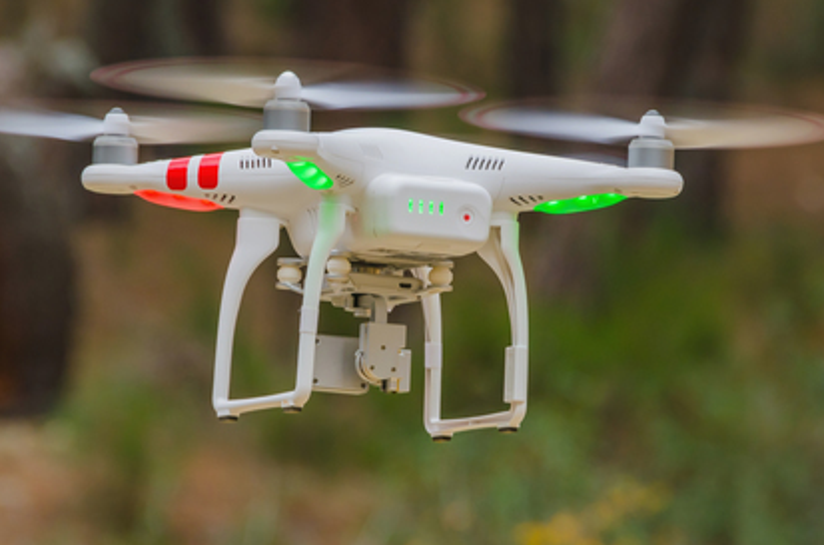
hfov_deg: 4.1
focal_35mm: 500
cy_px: 224
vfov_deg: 2.7
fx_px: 11414
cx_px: 411
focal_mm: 250
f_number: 8
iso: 100
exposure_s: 1/125
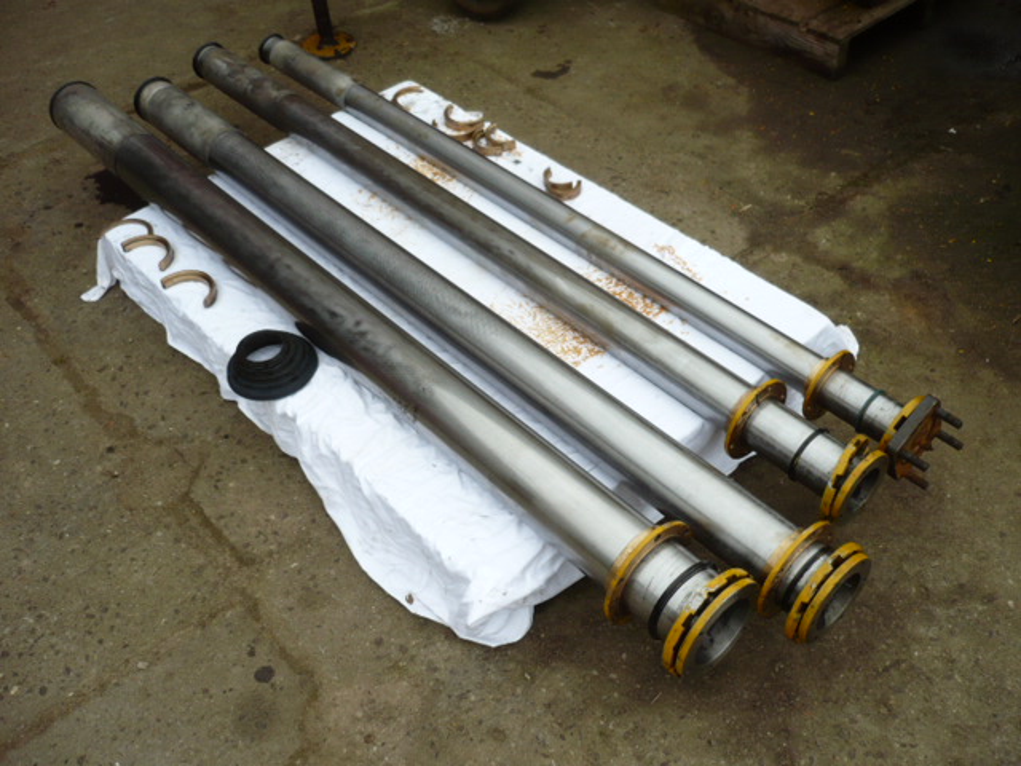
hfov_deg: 52.6
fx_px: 1032
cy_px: 383
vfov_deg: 40.7
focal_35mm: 35
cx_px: 510
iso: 100
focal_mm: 5.8
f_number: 2.8
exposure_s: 1/400
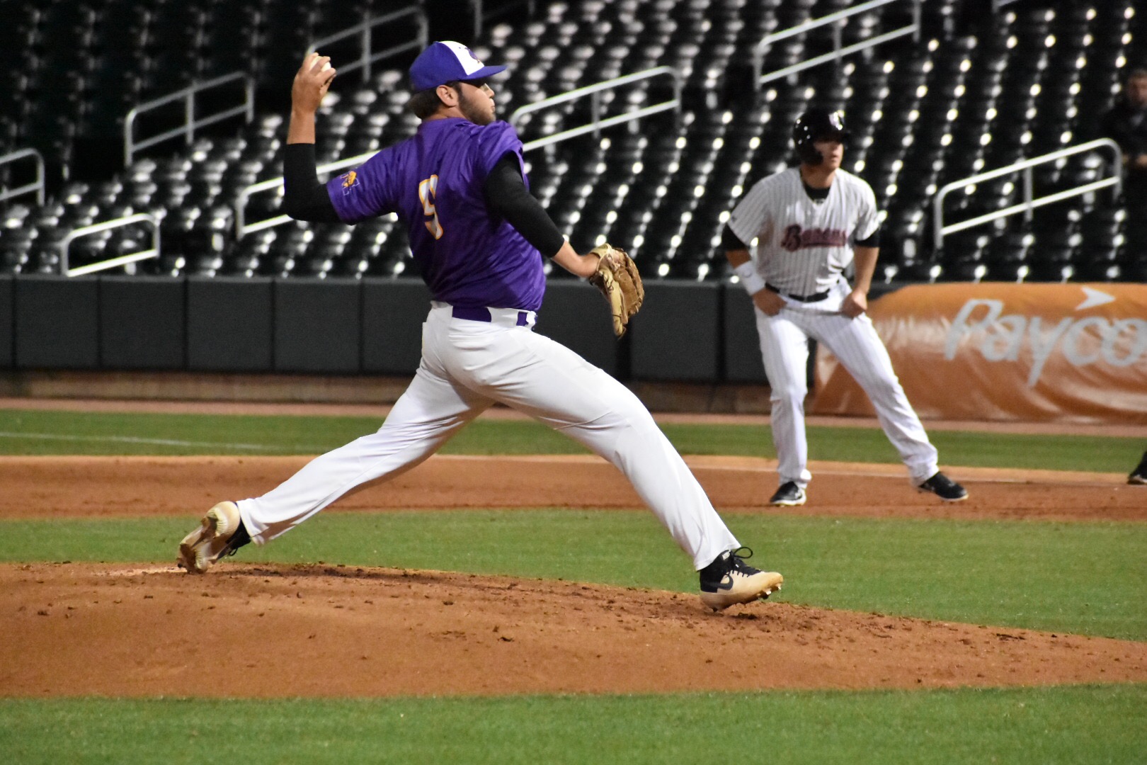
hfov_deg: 6.2
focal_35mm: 330
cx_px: 574
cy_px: 382
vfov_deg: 4.2
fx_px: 10513
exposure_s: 1/1000
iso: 20000
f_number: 8
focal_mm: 220
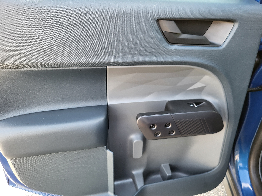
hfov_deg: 67.3
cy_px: 98
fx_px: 197
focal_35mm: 26
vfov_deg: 53.1
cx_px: 131
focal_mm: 5.4
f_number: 1.8
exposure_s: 1/120
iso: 125
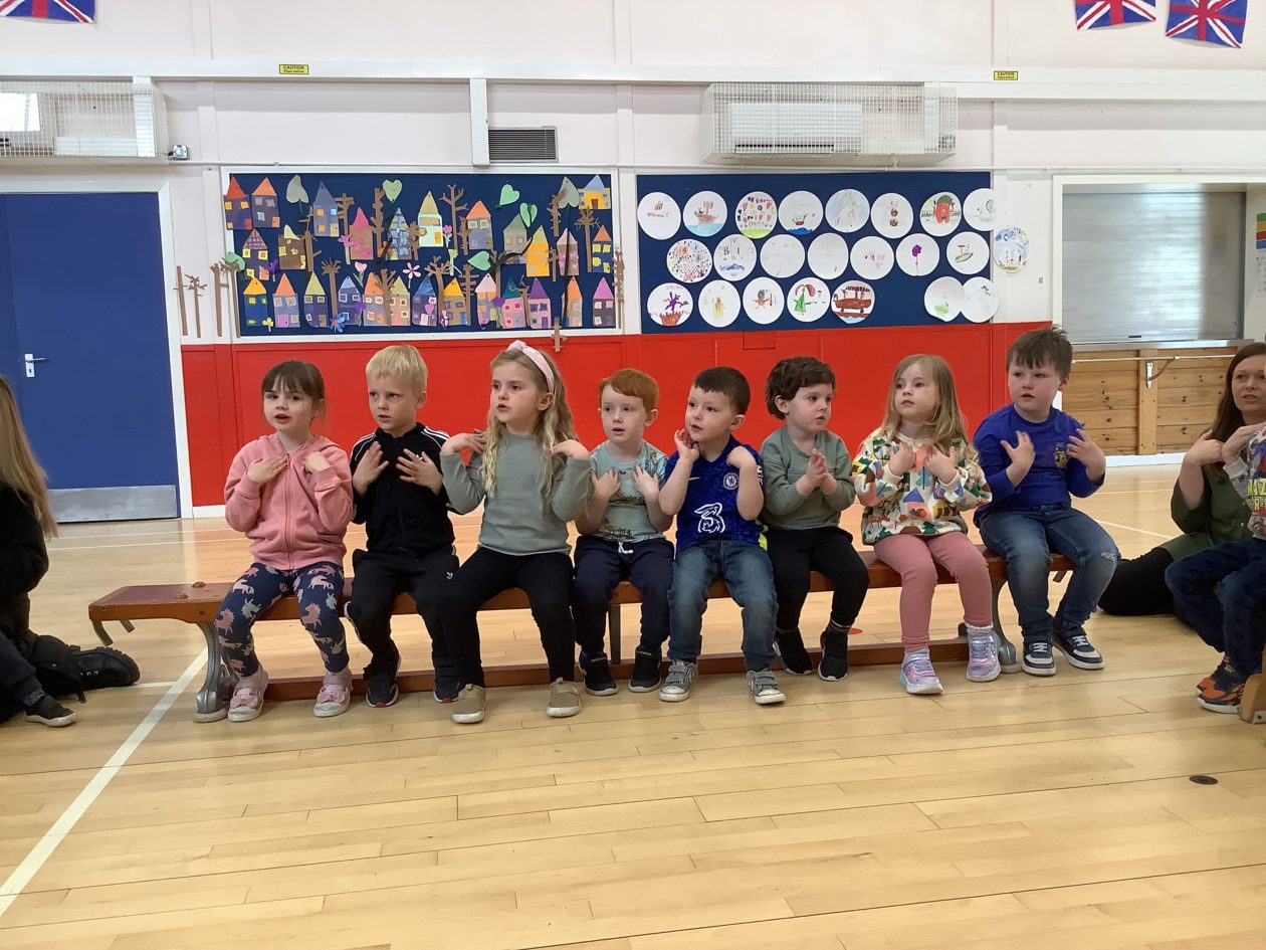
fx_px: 1134
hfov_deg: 58.4
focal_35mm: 31
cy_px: 475
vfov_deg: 45.4
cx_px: 633
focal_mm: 3.3
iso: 125
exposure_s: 1/50
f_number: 2.4
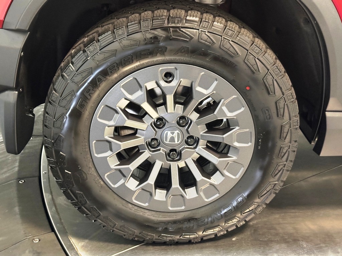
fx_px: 474
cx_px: 171
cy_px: 128
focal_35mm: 48
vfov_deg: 30.3
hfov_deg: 39.7
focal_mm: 6.86
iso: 640
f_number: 1.78
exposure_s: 1/24
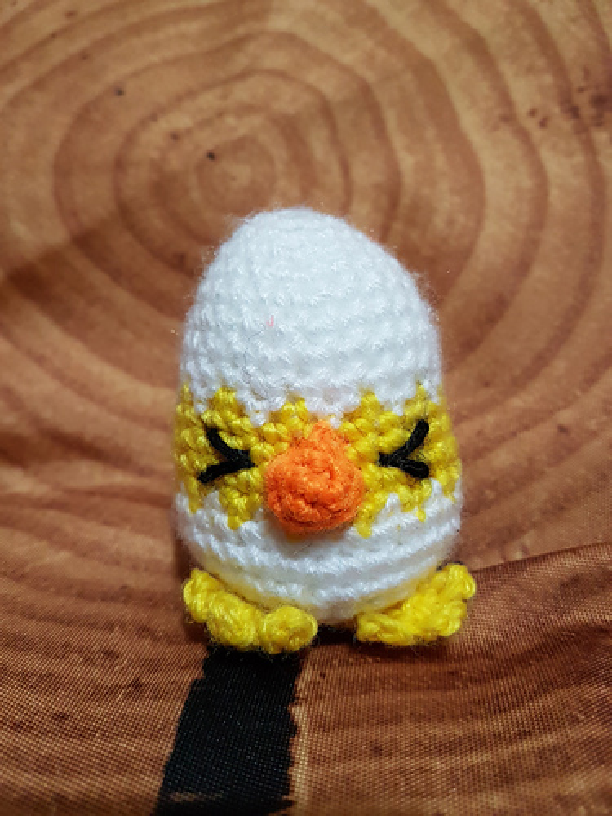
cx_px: 306
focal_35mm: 26
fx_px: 613
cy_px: 408
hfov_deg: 53.1
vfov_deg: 67.3
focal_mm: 4.2
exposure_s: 1/14
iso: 250
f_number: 1.7
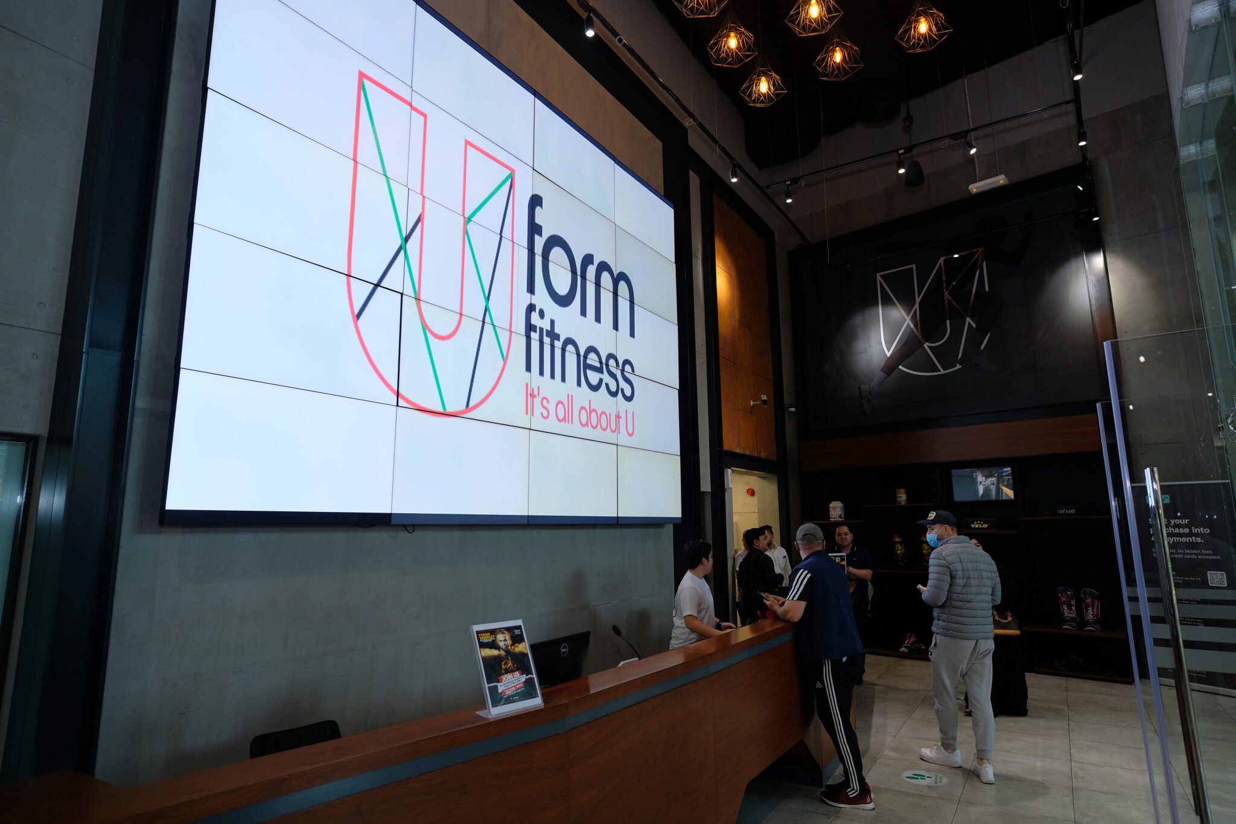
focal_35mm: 20
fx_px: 687
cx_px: 618
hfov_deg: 84.0
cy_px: 412
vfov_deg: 61.9
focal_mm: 13
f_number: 2.5
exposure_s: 1/100
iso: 500
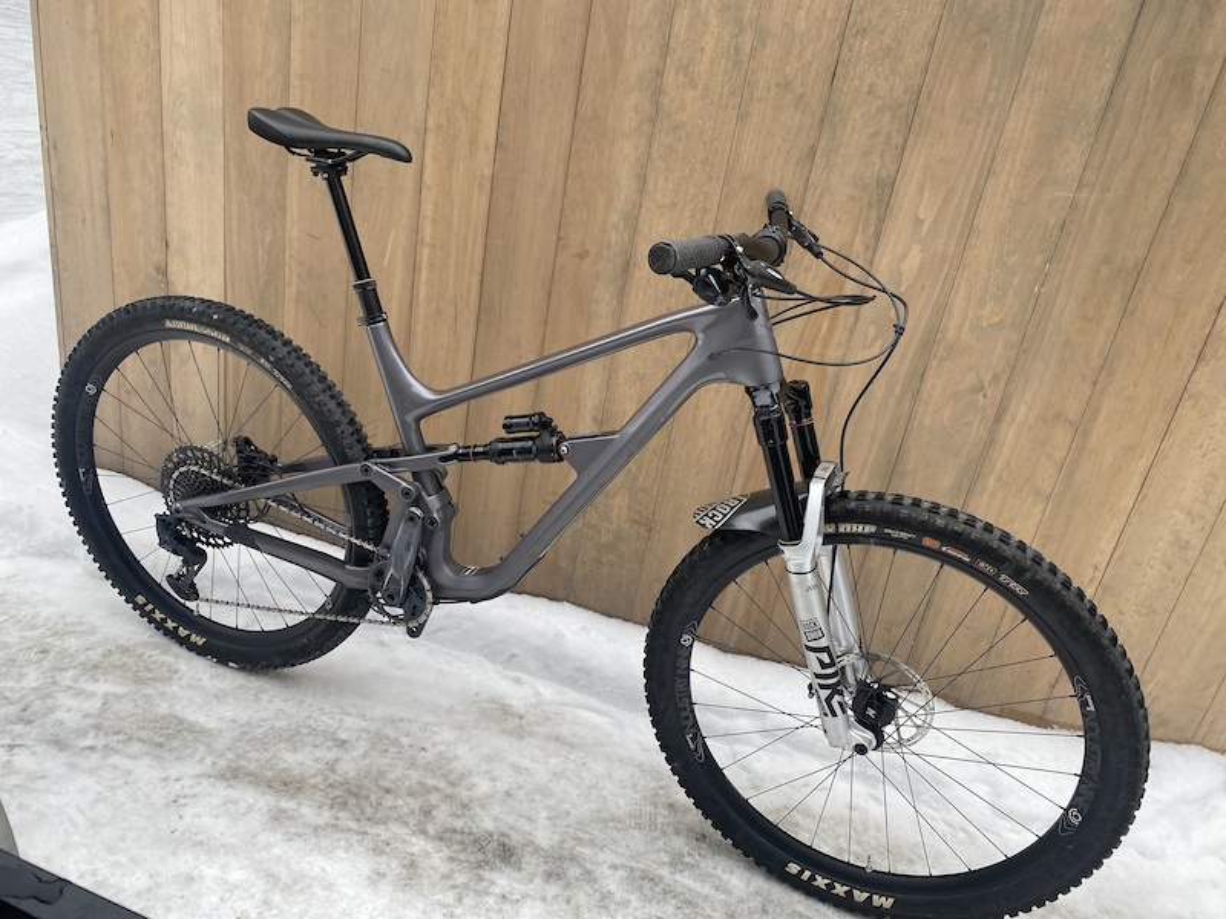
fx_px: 921
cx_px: 613
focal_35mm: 26
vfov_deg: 53.1
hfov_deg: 67.3
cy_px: 460
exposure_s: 1/175
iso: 32
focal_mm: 4.25
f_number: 1.8
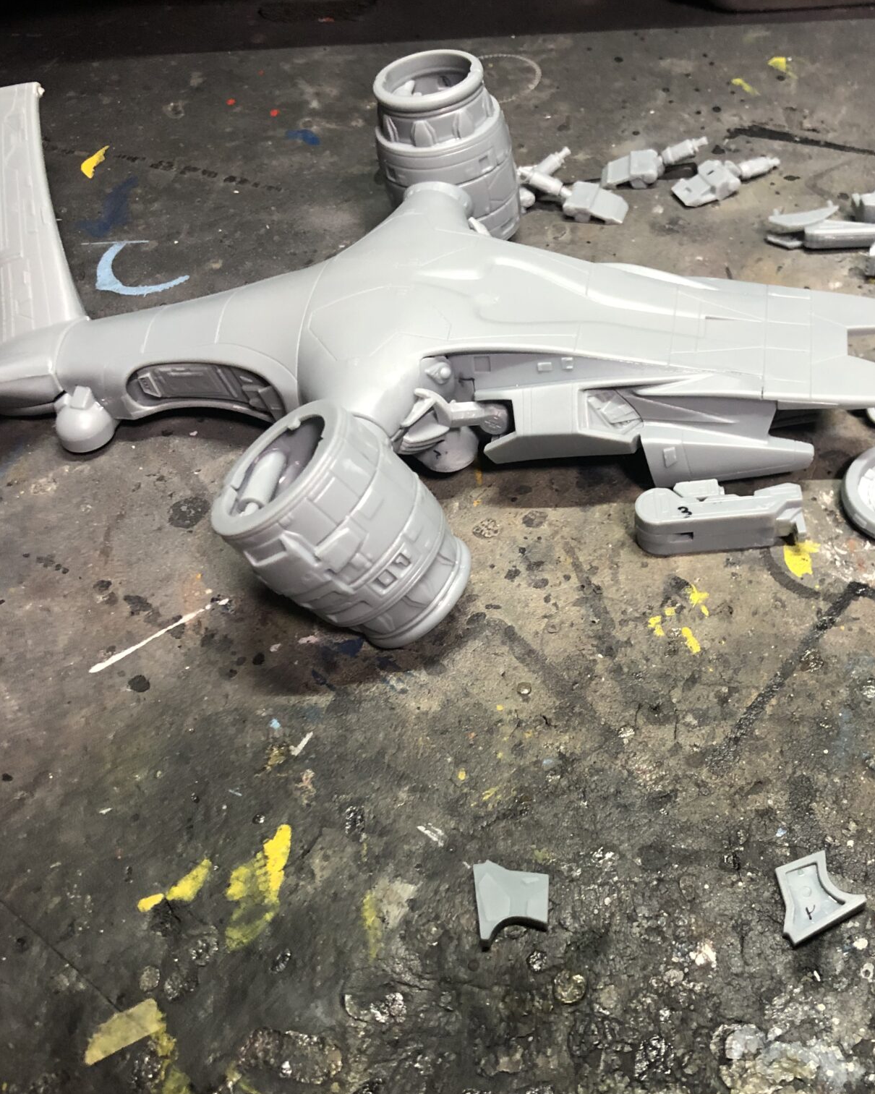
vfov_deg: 49.1
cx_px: 589
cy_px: 553
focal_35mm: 37
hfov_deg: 39.6
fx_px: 1198
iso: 100
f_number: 1.8
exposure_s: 1/16
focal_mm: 4
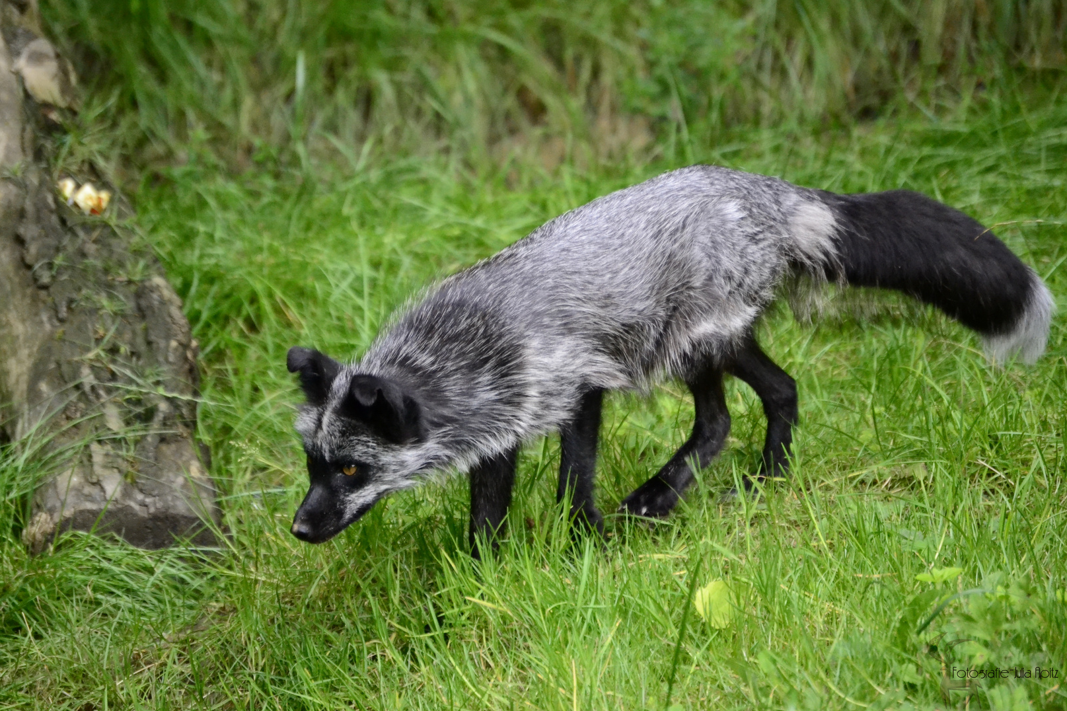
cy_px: 356
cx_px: 533
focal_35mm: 301
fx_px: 8919
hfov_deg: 6.8
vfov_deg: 4.6
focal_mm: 200
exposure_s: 1/1000
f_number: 5.6
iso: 3200
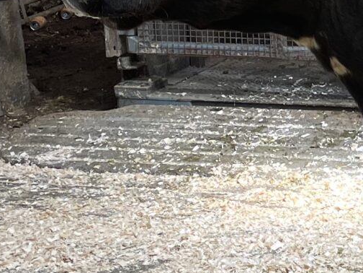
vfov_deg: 11.2
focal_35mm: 132
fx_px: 1384
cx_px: 628
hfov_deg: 13.6
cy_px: 108
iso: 50
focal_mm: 4.2
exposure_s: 1/100
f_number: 1.6
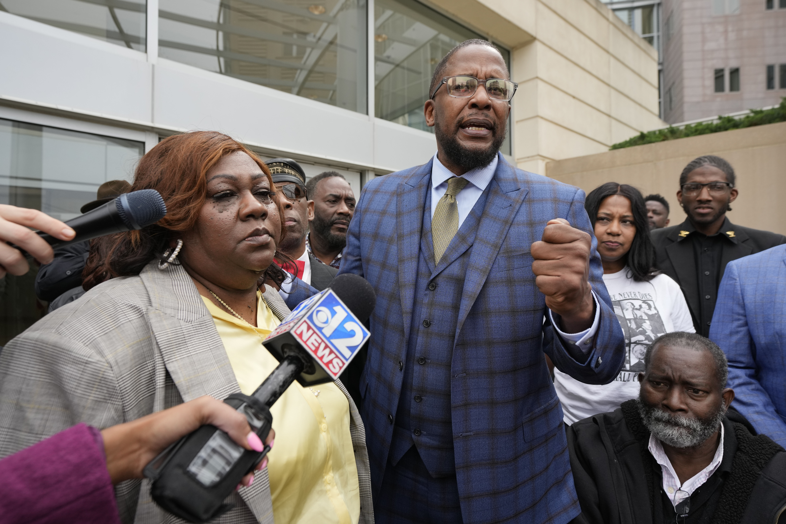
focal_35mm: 21
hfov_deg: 81.2
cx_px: 393
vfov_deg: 59.5
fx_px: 458
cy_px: 262
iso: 640
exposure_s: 1/1250
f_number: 4.5
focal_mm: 21
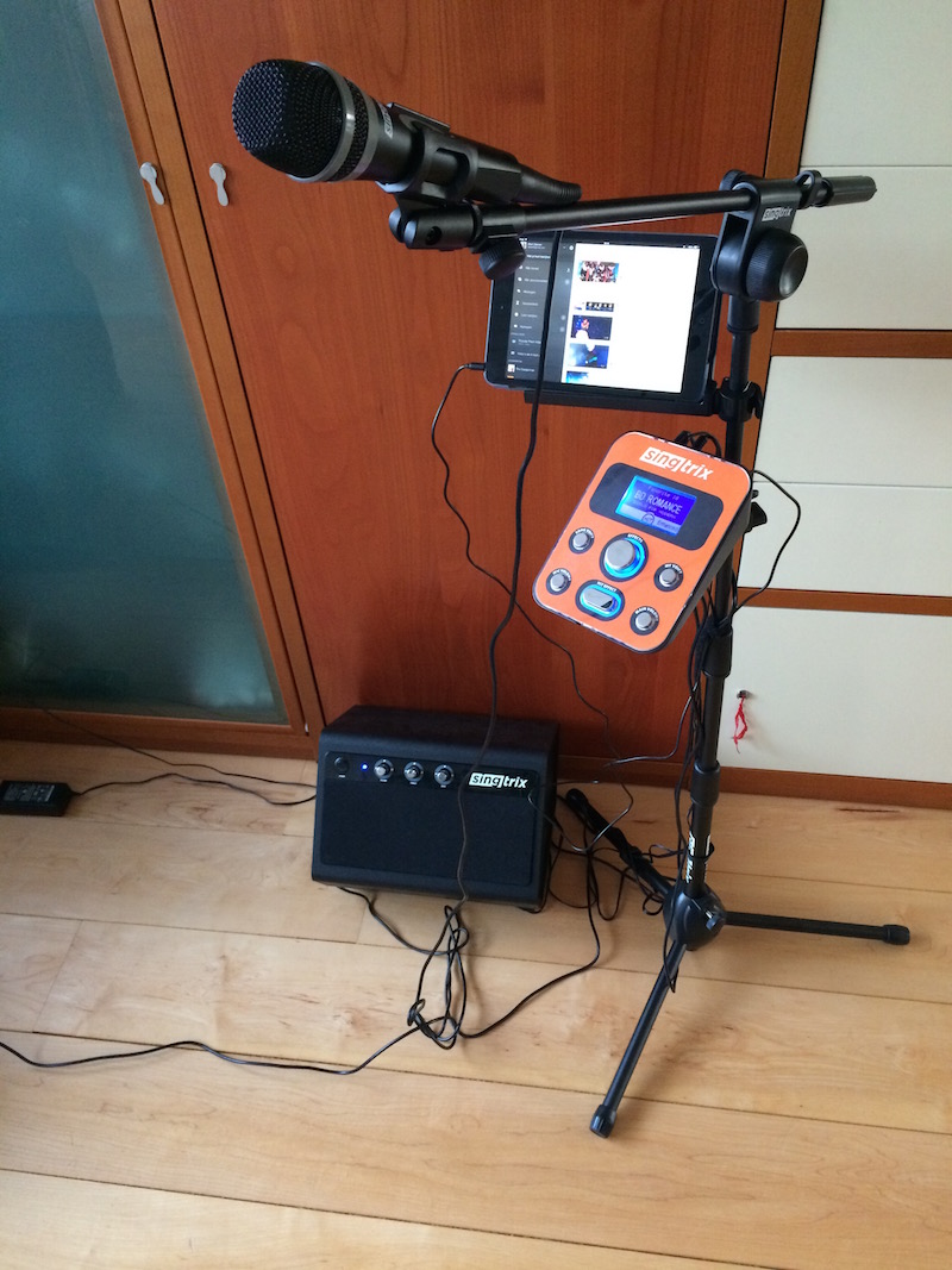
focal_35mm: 29
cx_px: 476
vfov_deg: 61.7
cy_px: 635
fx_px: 1064
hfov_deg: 48.2
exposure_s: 1/20
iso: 320
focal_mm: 4.15
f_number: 2.2
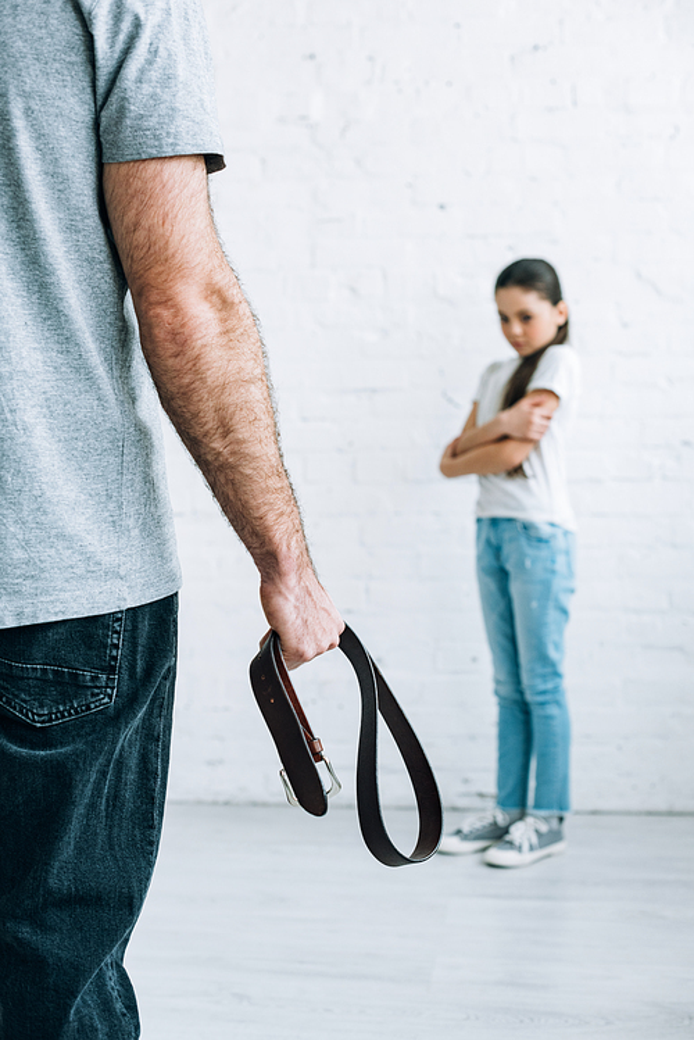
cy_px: 520
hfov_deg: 27.0
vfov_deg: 39.6
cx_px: 347
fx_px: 1444
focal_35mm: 50
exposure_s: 1/160
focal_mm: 50
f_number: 4
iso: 320
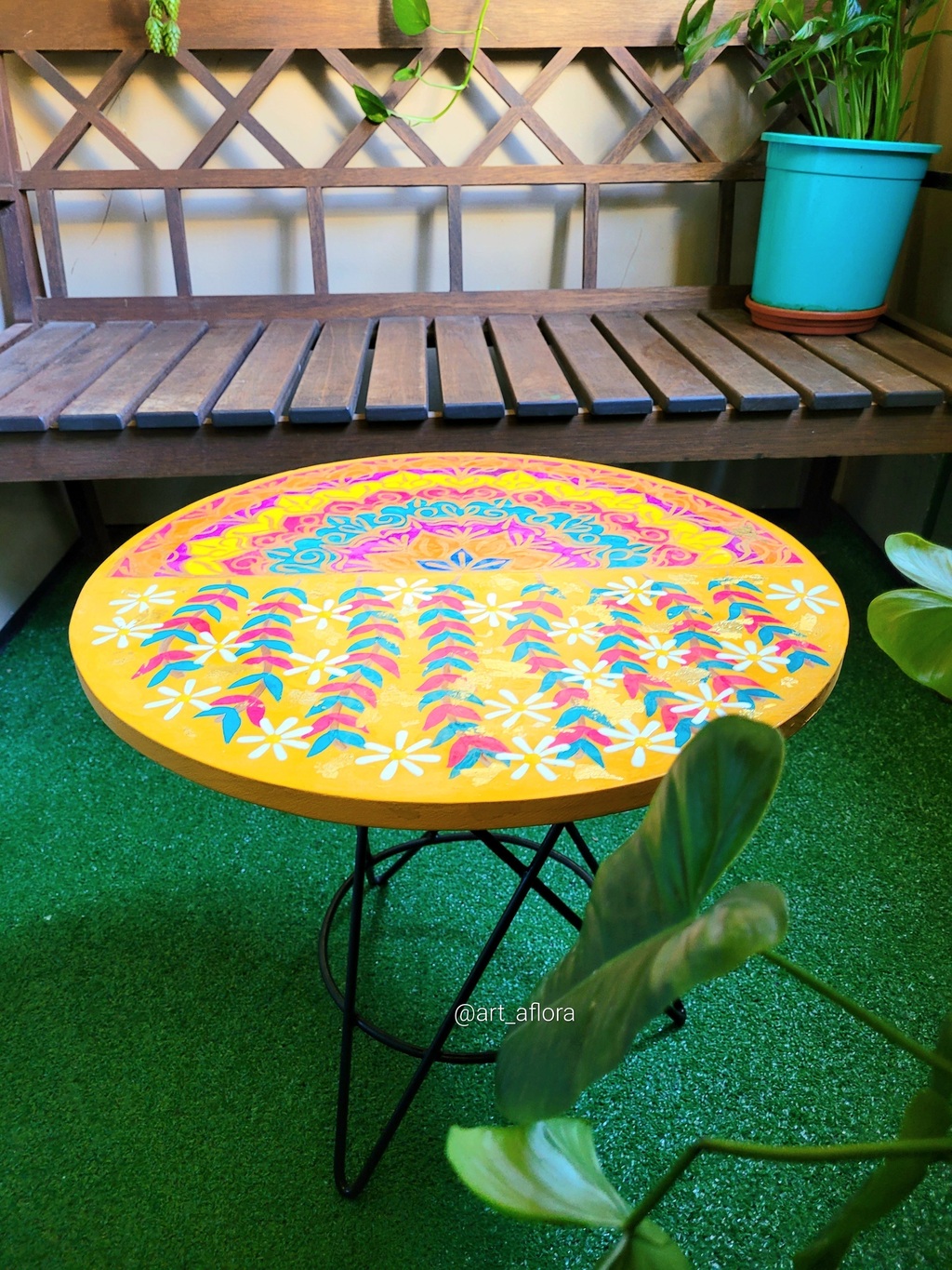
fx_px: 953
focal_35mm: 26
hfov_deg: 53.1
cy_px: 635
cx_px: 476
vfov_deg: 67.3
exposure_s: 1/40
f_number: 1.8
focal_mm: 5.4
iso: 250
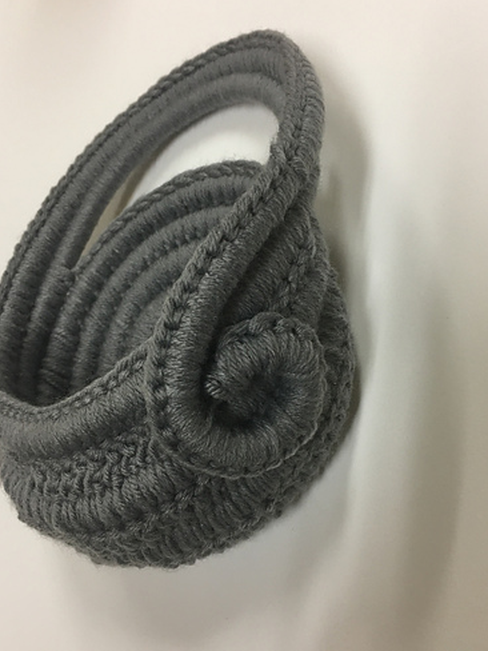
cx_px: 255
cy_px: 340
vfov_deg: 49.0
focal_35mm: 38
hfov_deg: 37.7
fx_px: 714
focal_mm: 4.15
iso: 32
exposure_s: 1/15
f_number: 2.2
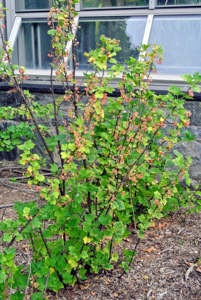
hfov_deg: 27.6
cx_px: 100
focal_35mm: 49
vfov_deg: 40.3
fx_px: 409
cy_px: 150
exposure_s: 1/60
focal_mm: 18.2
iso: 100
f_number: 4.5
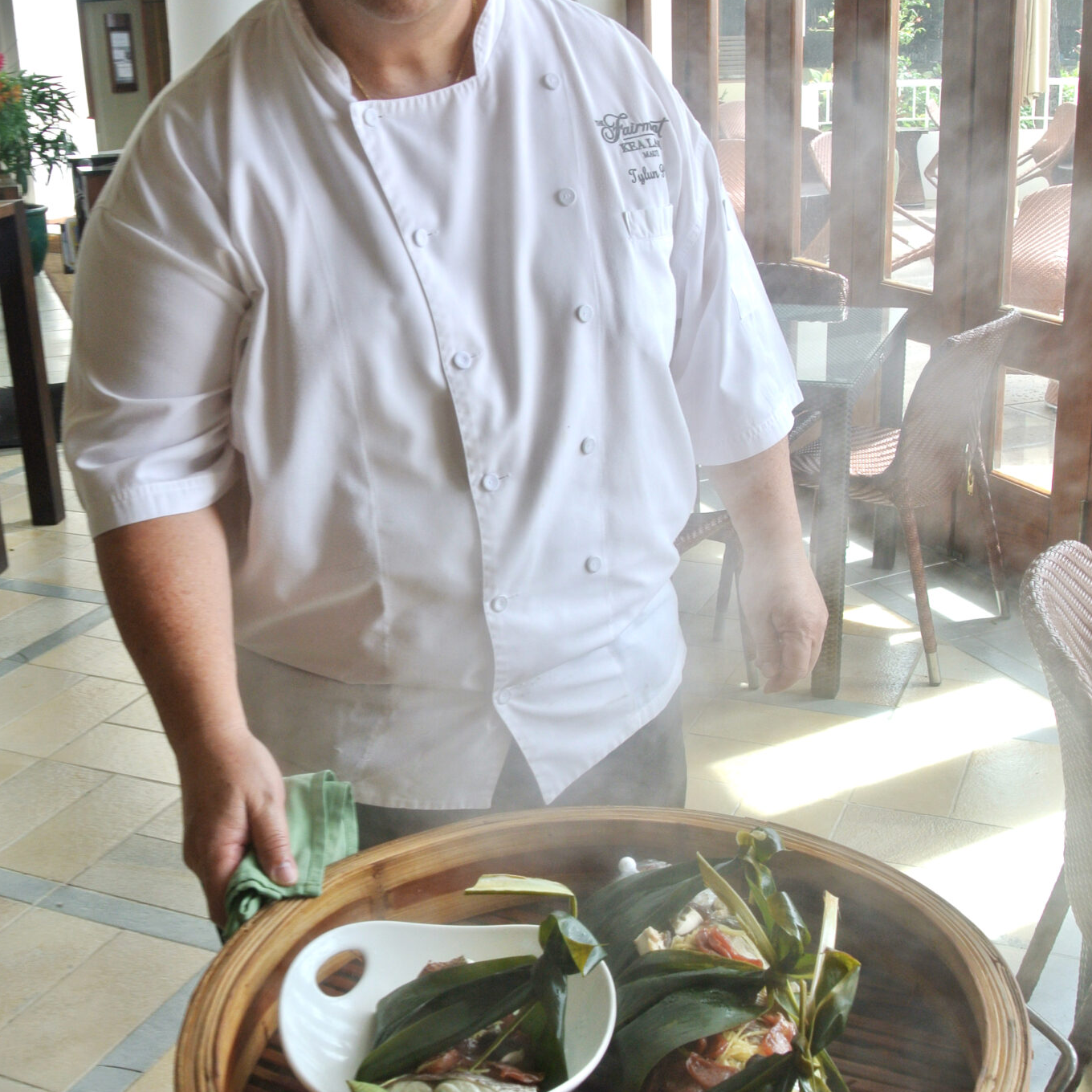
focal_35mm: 41
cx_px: 546
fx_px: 1463
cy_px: 504
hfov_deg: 40.9
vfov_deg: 40.9
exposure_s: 1/100
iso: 200
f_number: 7.1
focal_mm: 12.2
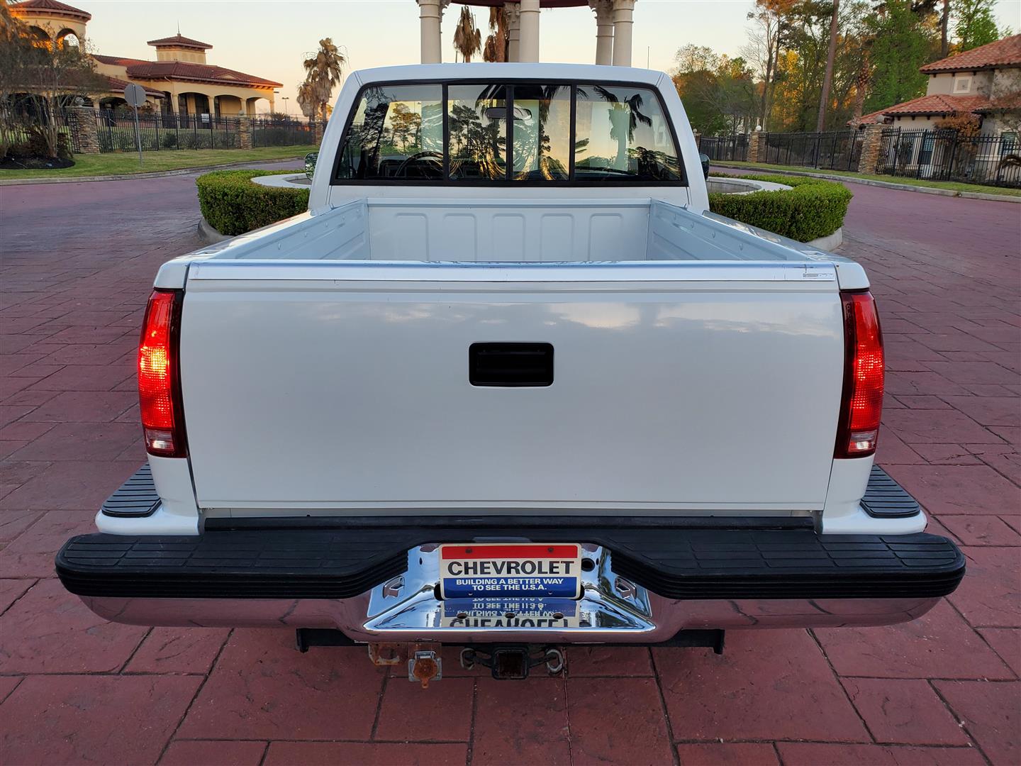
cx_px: 510
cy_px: 383
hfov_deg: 67.3
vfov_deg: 53.1
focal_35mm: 26
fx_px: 767
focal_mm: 4.3
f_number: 2.4
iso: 50
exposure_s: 1/147
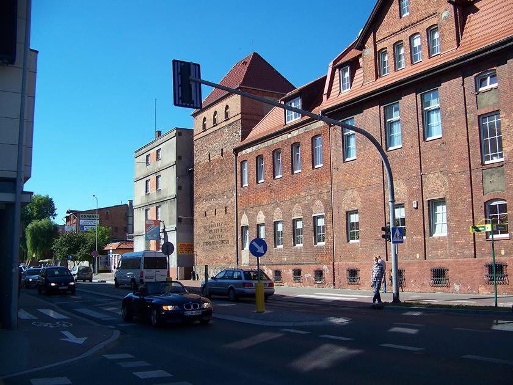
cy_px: 192
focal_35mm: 36
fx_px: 534
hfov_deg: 51.4
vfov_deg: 39.7
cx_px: 256
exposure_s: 1/800
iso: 64
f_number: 2.8
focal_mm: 5.85
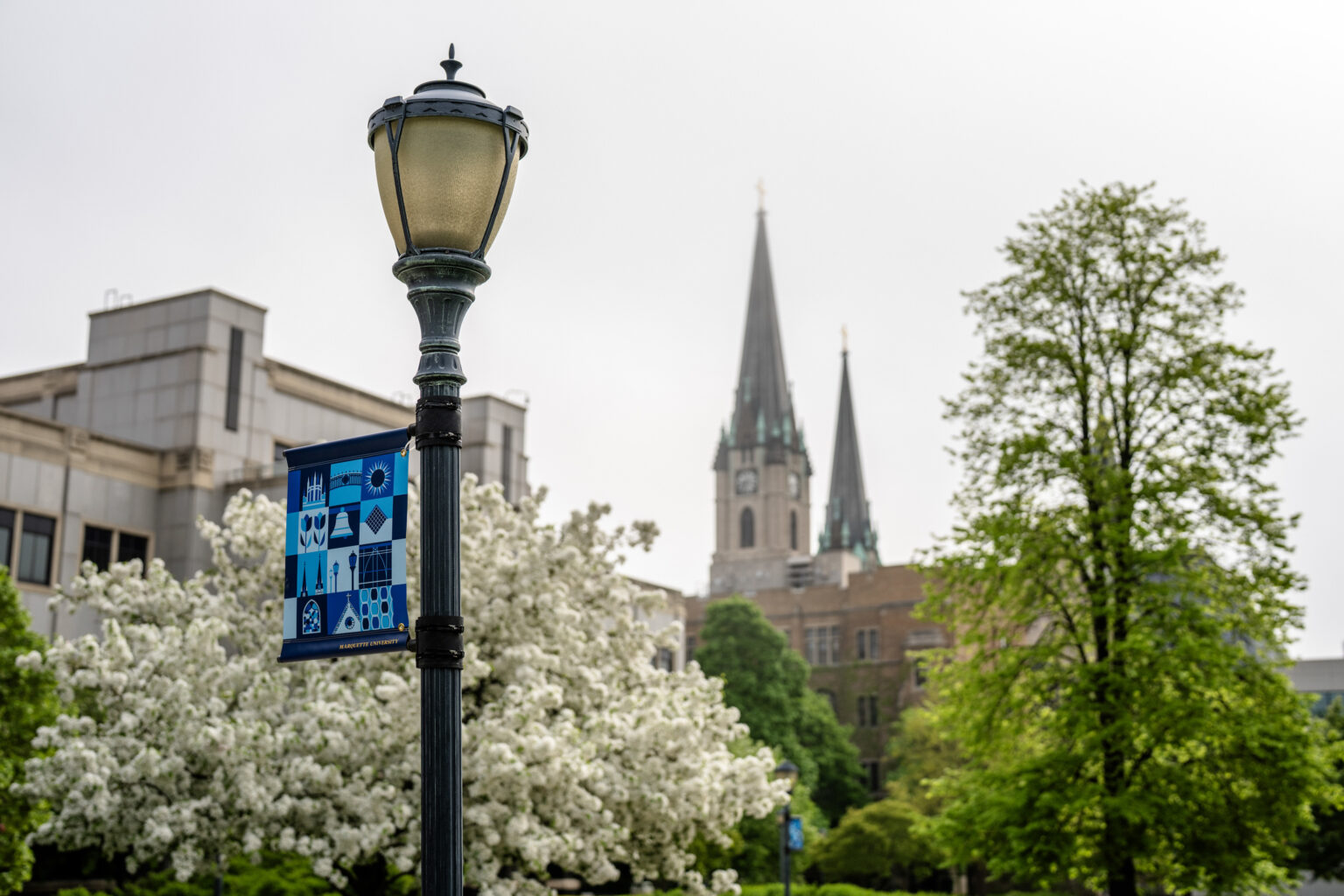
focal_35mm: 50
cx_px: 672
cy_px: 448
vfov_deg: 27.0
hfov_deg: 39.6
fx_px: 1867
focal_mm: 50
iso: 100
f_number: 2.5
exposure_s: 1/2500
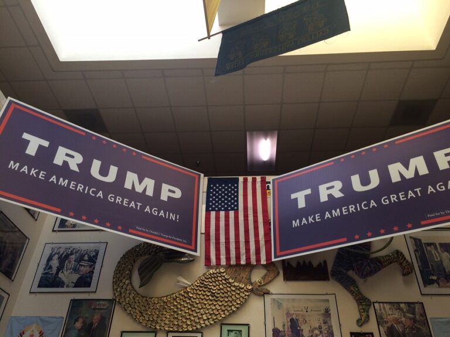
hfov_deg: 61.7
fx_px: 377
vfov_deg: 48.2
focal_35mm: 29
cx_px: 225
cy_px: 168
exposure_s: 1/30
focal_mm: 4.15
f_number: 2.2
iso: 50
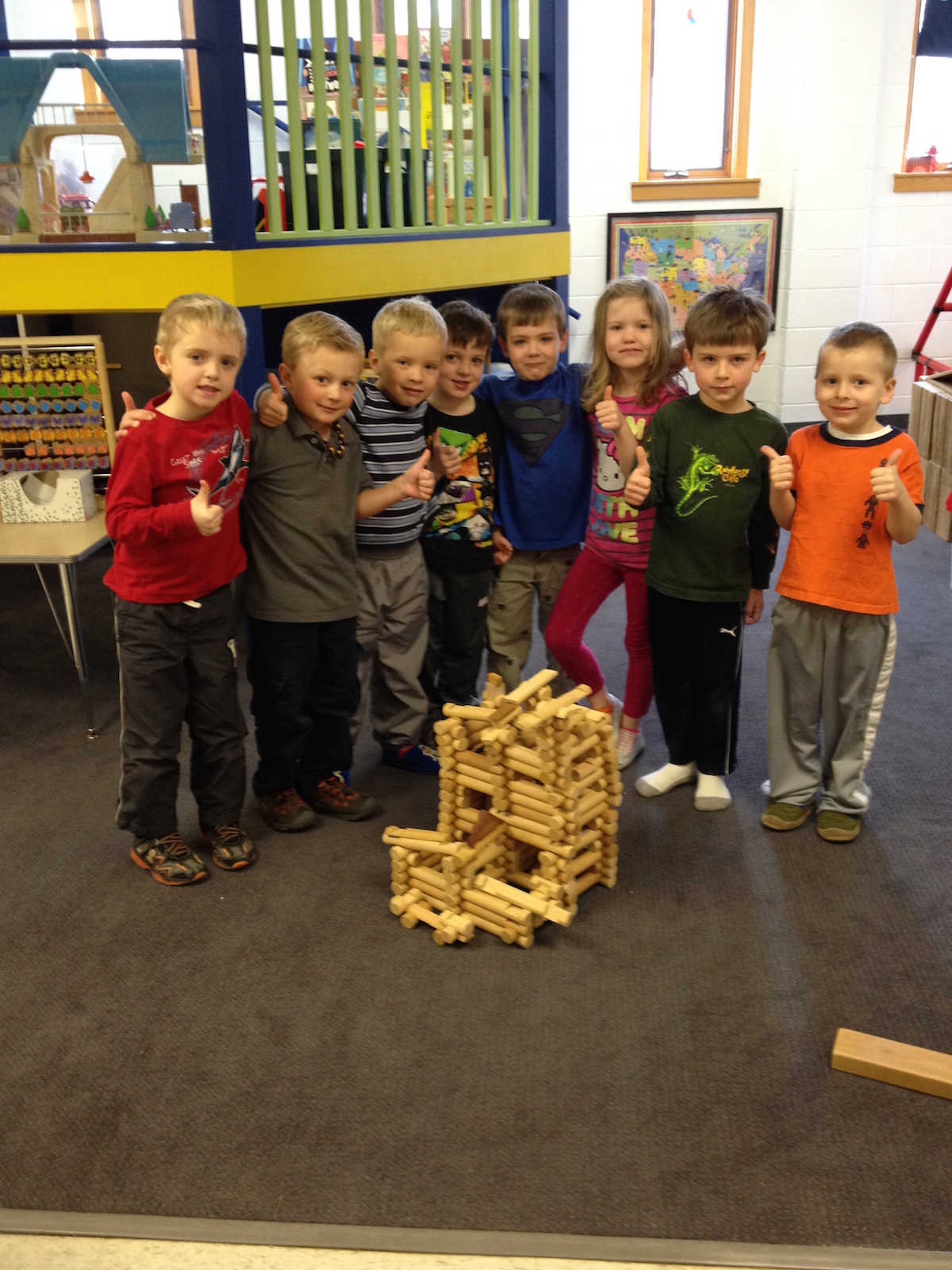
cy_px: 635
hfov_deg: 40.7
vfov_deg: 52.6
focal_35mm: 35
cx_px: 476
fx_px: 1283
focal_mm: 4.28
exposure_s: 1/20
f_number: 2.4
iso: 160
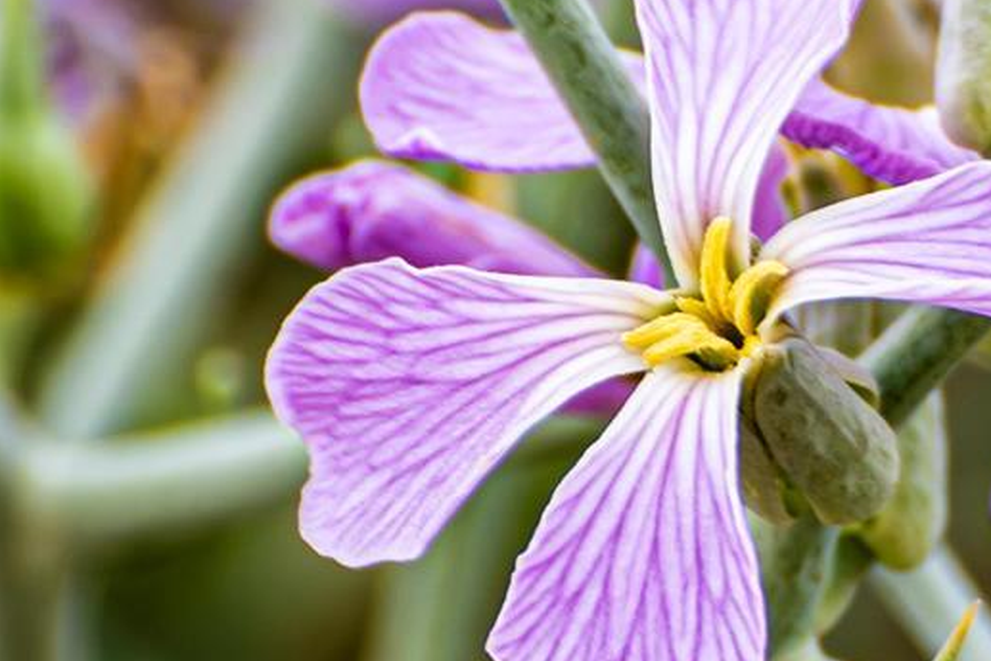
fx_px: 25579
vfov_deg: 1.5
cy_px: 62
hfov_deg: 2.2
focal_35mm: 929
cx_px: 916
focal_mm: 300
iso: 64
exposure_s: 1/40
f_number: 11
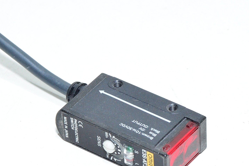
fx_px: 1880
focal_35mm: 272
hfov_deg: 7.6
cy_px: 135
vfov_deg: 5.1
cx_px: 139
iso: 1600
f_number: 16
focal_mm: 105
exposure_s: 1/50
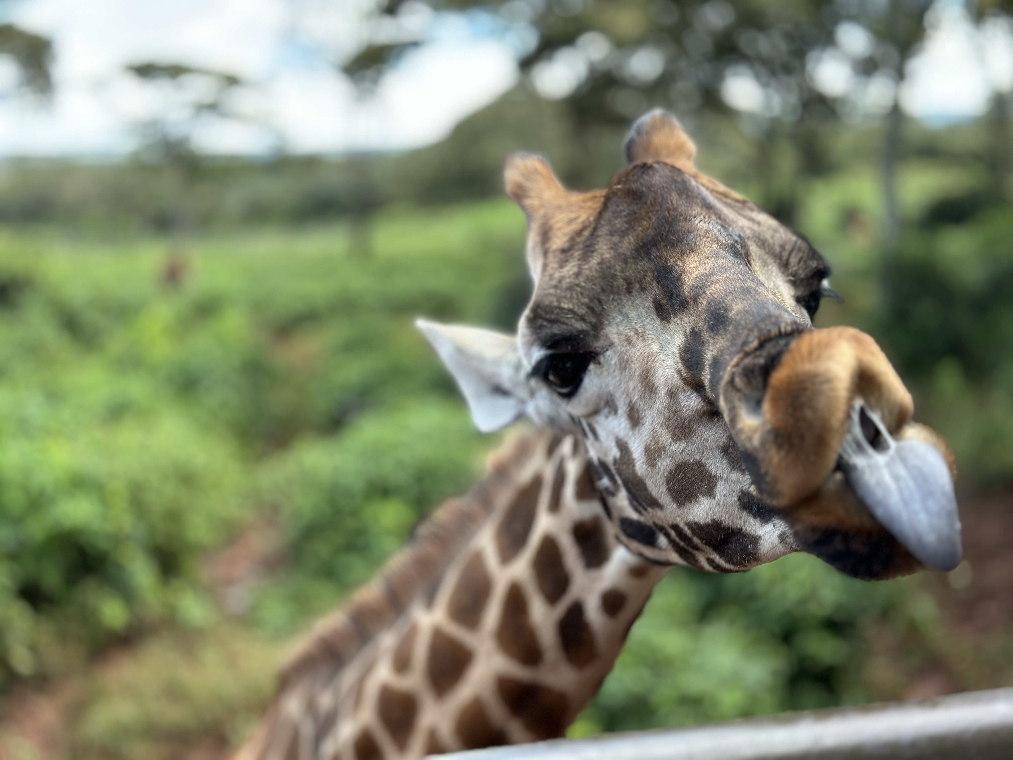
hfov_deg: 39.7
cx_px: 506
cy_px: 380
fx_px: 1405
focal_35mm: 48
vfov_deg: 30.3
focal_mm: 6.86
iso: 80
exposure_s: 1/499
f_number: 1.78
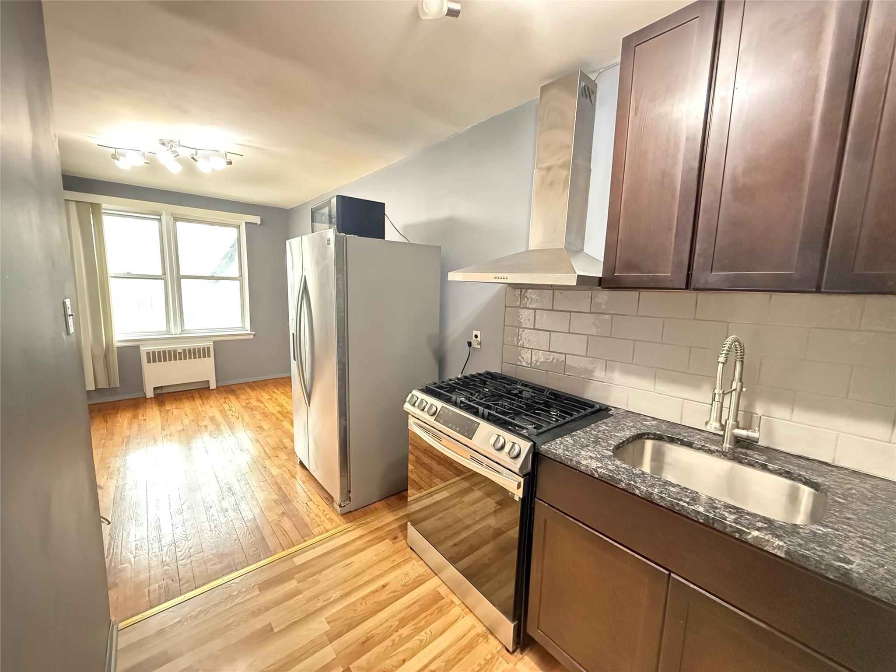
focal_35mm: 14
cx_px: 448
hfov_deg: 102.1
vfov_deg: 85.7
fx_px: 362
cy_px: 336
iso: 1600
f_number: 2.2
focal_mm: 2.22
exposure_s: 1/40
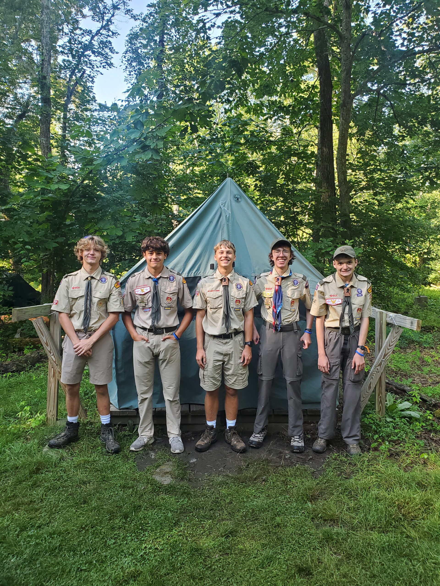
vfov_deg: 67.3
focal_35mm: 26
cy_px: 293
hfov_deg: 53.1
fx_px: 441
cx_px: 220
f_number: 2.4
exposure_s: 1/100
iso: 64
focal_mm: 4.3
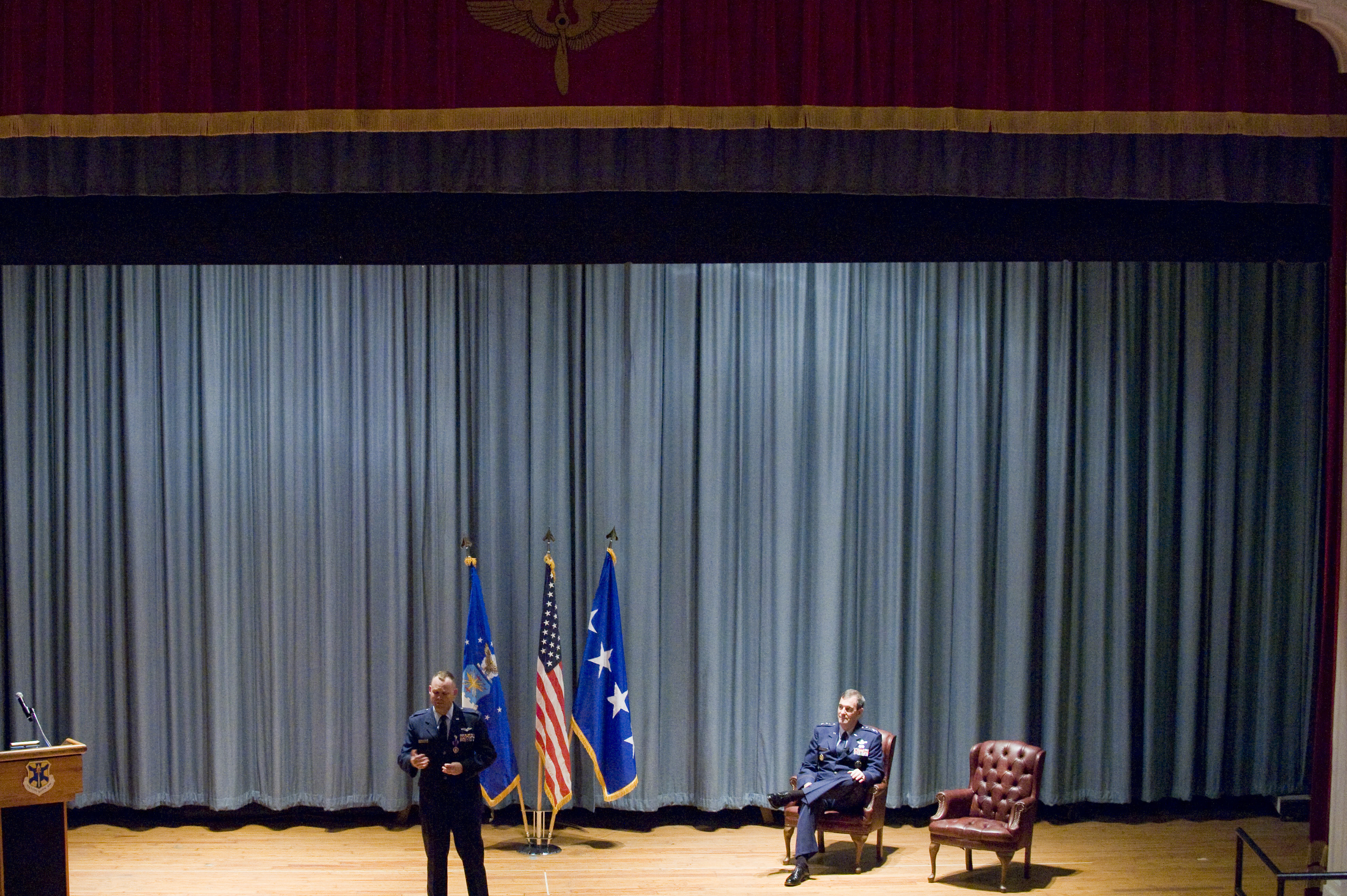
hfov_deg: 23.4
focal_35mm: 87
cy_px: 466
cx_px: 537
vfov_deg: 15.7
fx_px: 3253
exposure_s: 1/40
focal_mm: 70
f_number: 4
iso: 6400
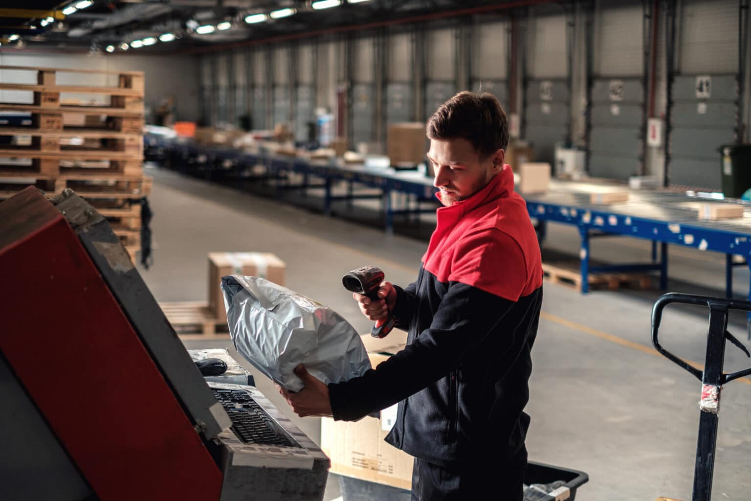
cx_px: 376
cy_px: 250
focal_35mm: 53
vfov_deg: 25.5
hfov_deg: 37.5
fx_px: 1106
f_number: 1.4
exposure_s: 1/350
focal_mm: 35
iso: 500
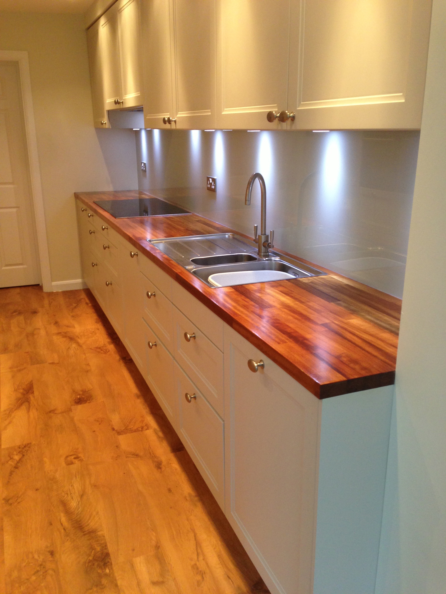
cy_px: 297
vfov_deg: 55.4
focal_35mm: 33
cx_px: 223
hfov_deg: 42.9
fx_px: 567
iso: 125
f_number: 2.4
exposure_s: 1/20
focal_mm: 4.13
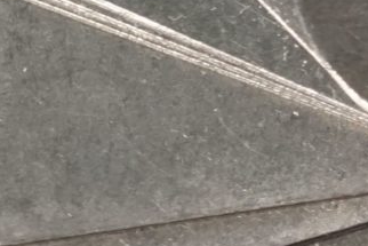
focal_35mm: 358
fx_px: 3661
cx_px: 1297
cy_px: 49
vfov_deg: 3.8
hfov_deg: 5.3
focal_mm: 30
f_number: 4.5
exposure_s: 1/320
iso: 640
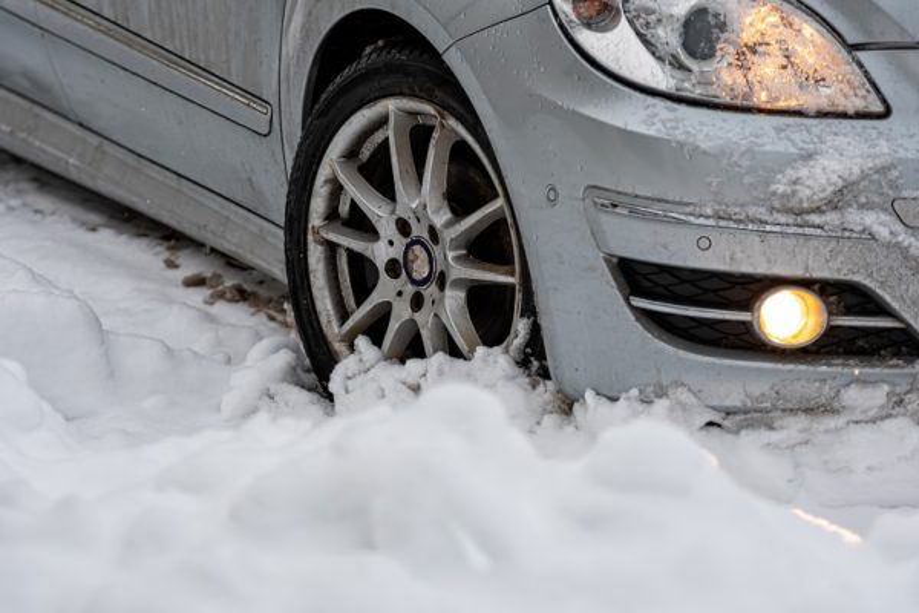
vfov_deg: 8.3
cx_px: 460
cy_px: 306
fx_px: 4212
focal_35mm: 165
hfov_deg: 12.5
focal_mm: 110
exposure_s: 1/320
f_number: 2.8
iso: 125
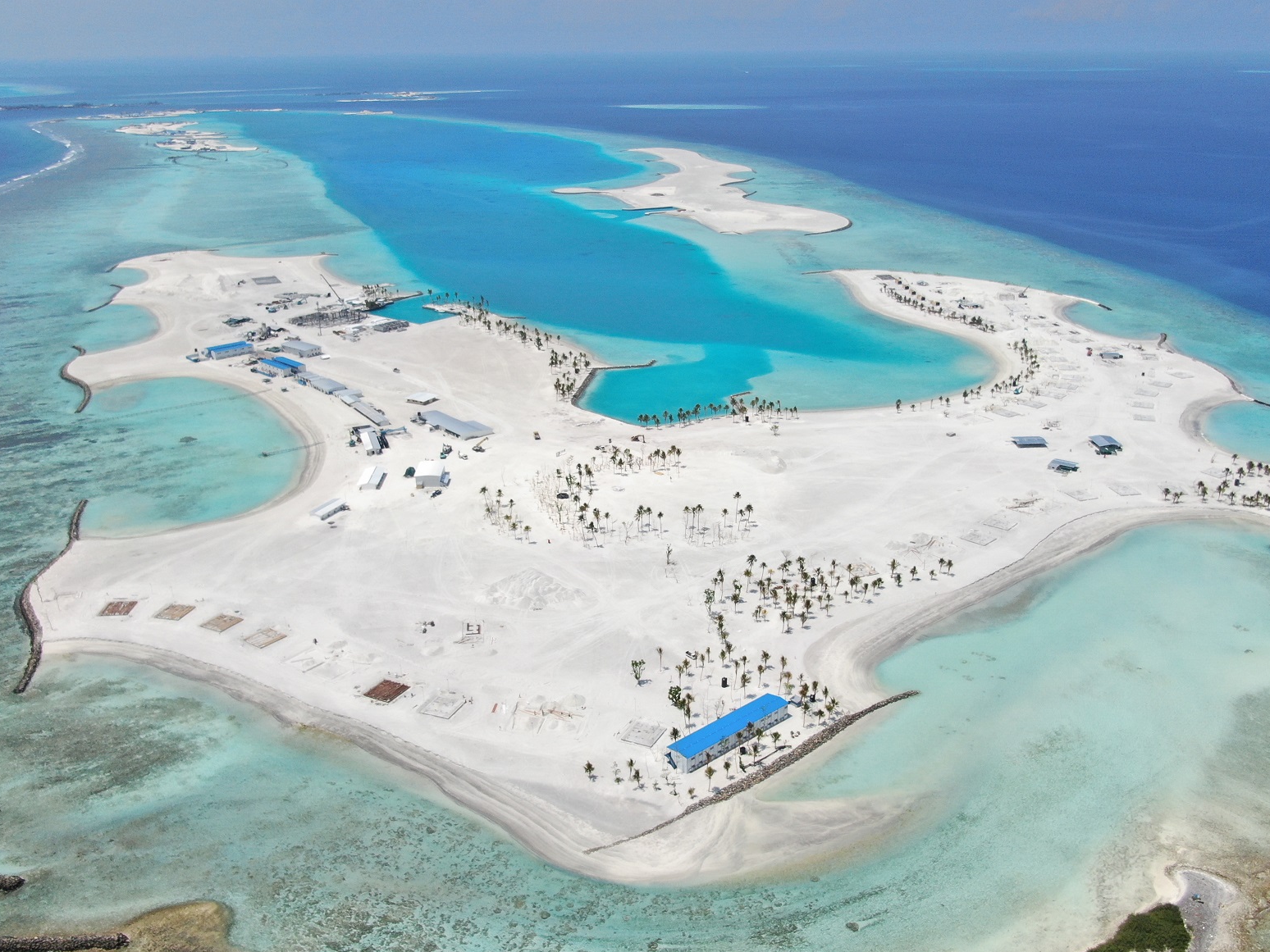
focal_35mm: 31
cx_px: 659
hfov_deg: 58.3
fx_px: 1137
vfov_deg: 45.4
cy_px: 497
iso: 110
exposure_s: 1/2000
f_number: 2.8
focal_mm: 4.39
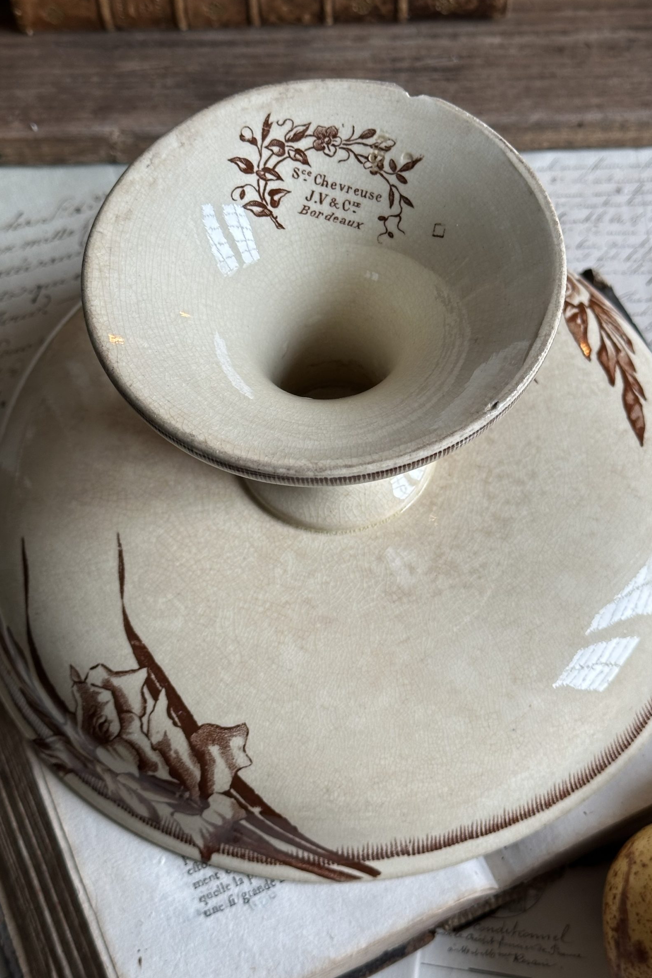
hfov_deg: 25.1
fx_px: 1467
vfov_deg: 36.9
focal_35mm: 54
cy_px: 484
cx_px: 350
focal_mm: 6.86
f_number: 1.78
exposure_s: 1/121
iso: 80
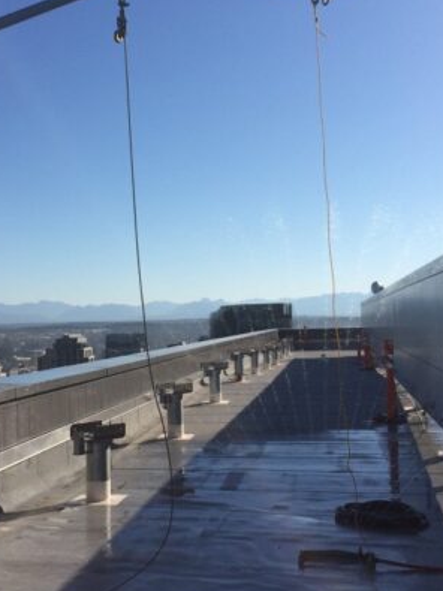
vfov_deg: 40.3
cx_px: 172
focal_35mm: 47
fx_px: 802
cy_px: 250
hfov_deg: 30.8
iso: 32
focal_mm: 4.15
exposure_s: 1/3731
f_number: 2.2
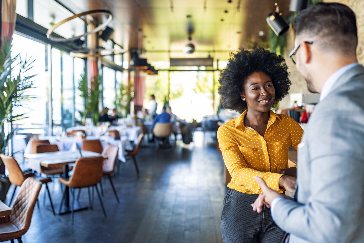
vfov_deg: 37.9
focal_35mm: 35
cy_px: 122
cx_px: 182
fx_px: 354
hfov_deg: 54.4
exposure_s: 1/200
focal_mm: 35
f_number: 1.8
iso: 200
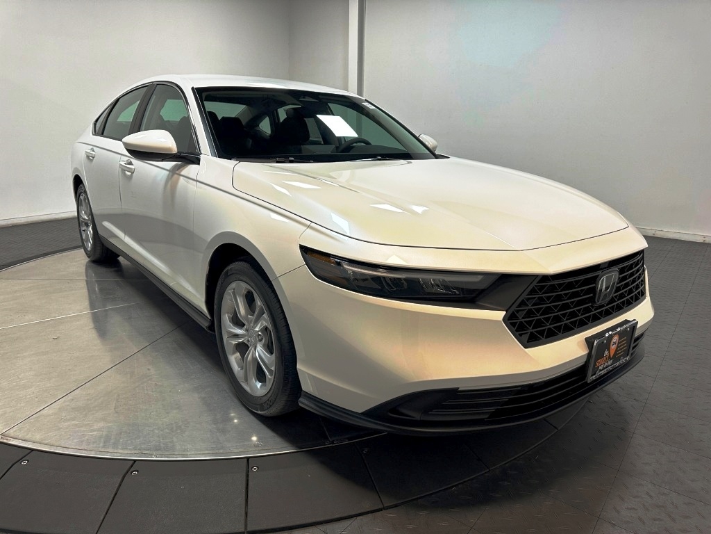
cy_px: 267
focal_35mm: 24
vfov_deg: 56.8
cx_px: 356
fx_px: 493
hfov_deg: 71.6
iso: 160
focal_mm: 6.86
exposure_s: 1/60
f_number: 1.78
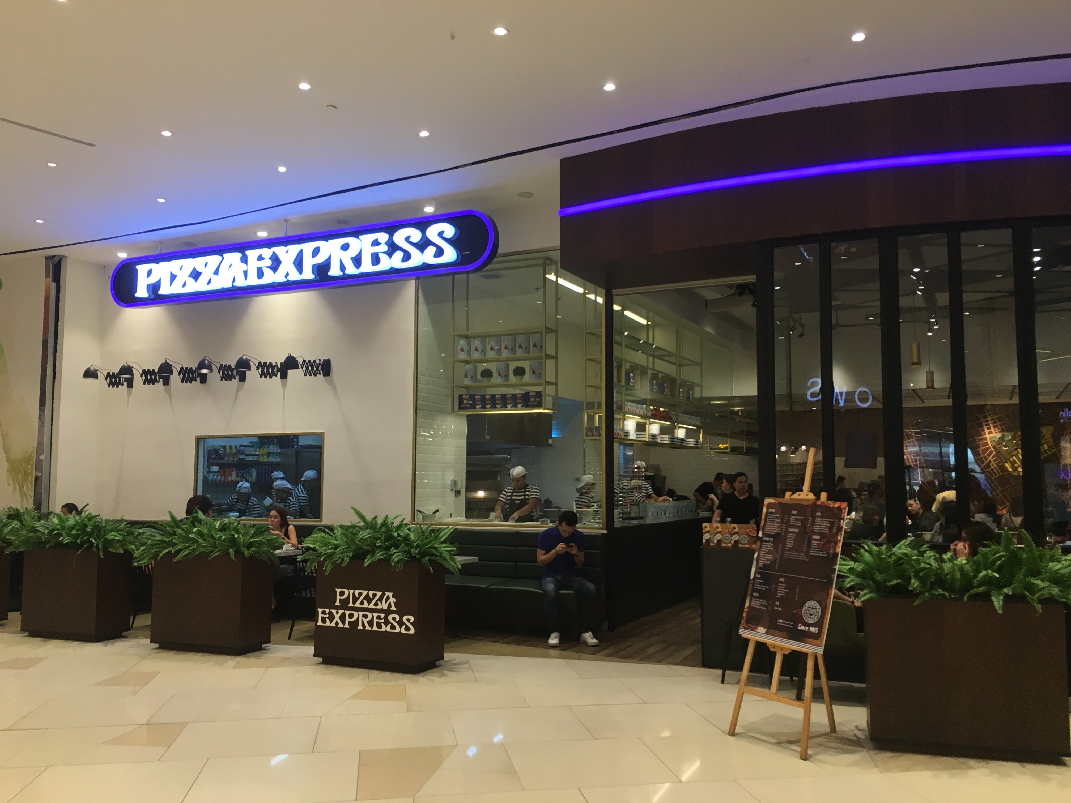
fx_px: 897
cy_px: 402
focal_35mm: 29
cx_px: 536
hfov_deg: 61.7
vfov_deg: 48.2
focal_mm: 4.15
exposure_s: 1/30
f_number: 2.2
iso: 25
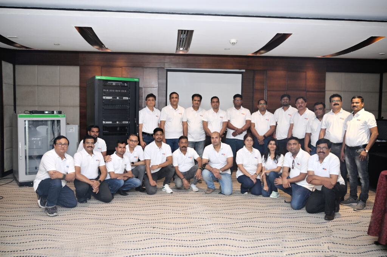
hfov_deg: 59.5
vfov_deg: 41.6
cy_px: 128
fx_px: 338
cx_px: 194
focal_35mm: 32
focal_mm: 31.5
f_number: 4
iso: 320
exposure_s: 1/125
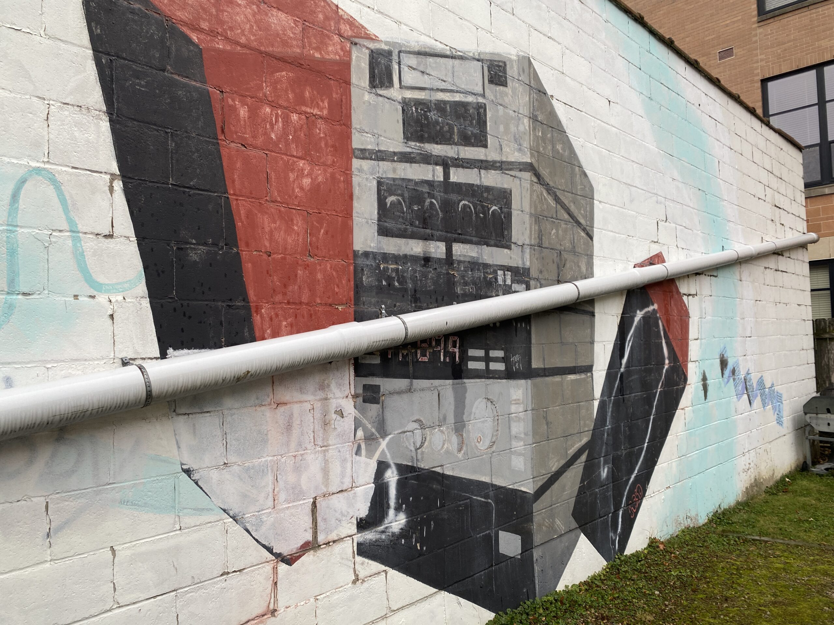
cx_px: 417
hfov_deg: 67.3
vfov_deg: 53.1
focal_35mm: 26
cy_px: 312
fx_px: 626
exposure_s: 1/121
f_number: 1.8
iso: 50
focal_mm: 4.25
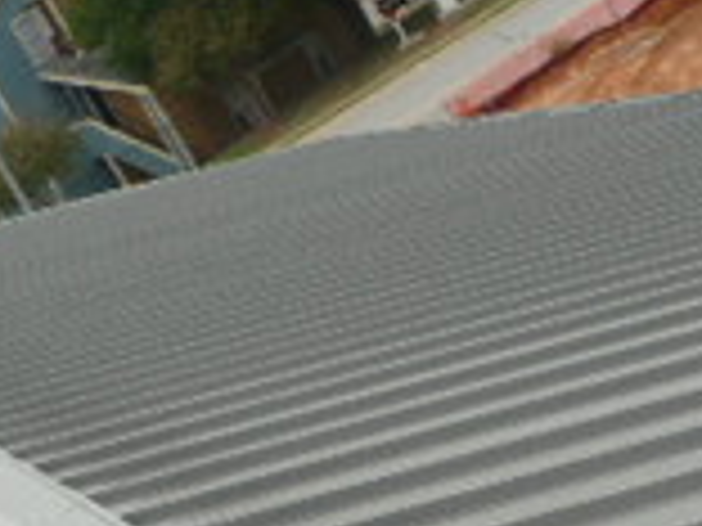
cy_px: 872
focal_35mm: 115
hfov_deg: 17.1
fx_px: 2332
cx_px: 302
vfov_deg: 12.1
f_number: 3.3
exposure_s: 1/400
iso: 100
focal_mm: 4.6
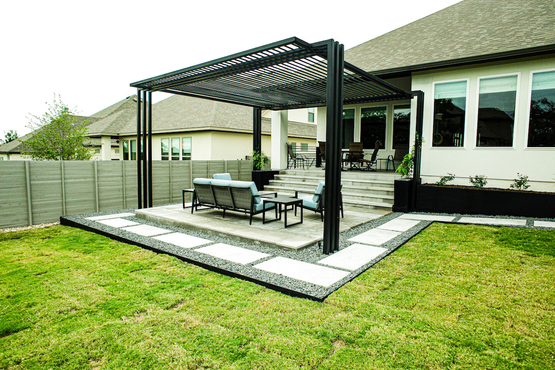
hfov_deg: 81.2
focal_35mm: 21
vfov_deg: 59.5
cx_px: 278
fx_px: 324
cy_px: 185
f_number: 2.8
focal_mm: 13.8
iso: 1000
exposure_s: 1/2000
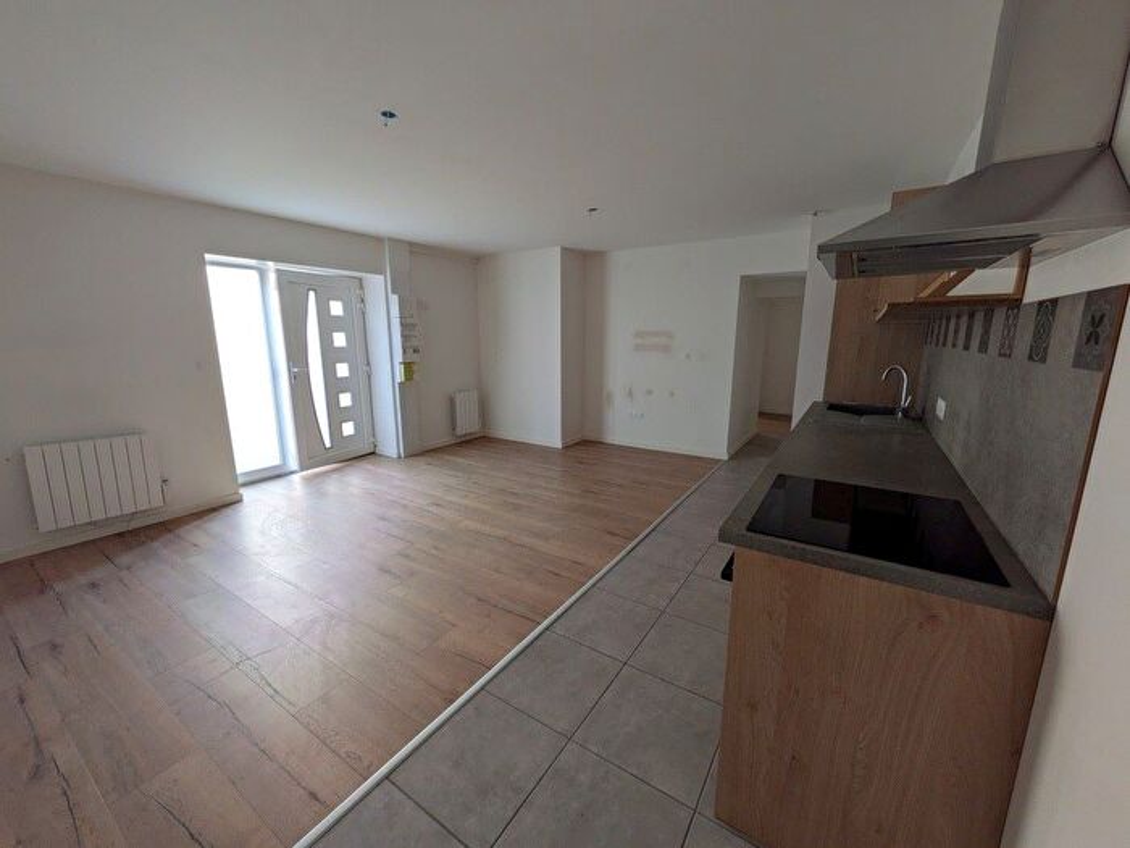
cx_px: 565
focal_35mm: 14
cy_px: 424
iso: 75
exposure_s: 1/50
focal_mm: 1.83
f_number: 2.2
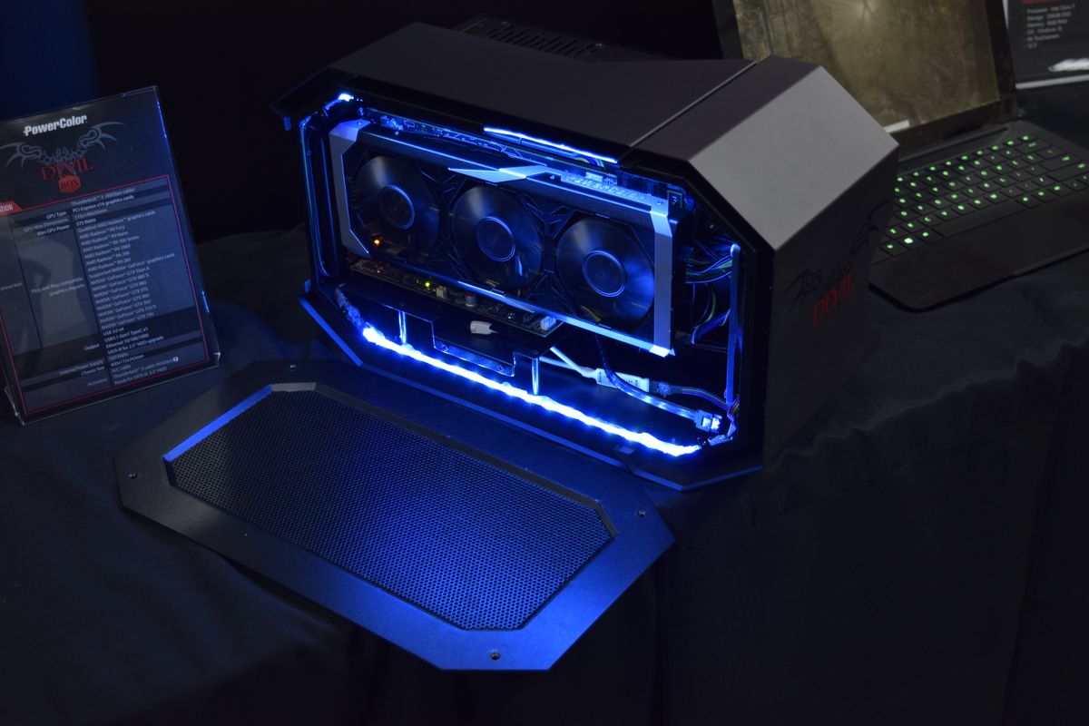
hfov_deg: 38.9
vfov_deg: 26.5
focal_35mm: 51
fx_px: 1543
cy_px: 363
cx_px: 544
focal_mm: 34
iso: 560
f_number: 4.5
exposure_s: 1/60
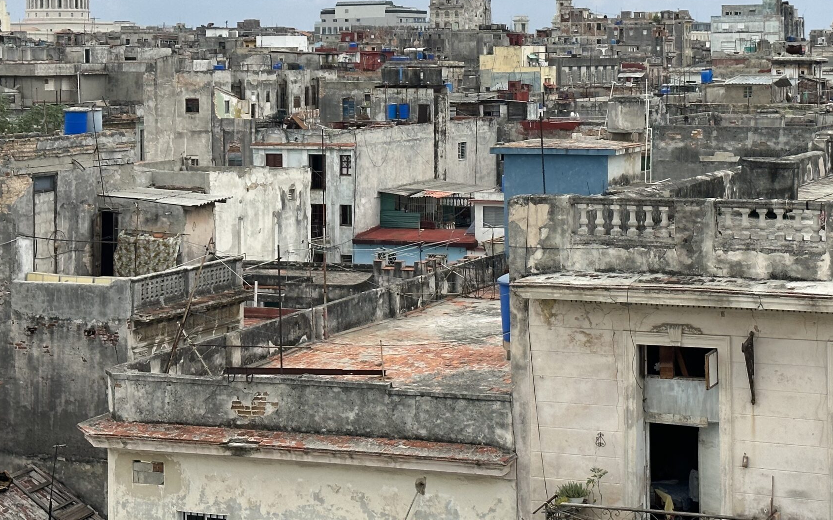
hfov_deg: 26.7
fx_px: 1748
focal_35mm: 77
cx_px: 514
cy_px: 88
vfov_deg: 16.8
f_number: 1.78
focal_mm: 6.86
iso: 64
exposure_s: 1/3731
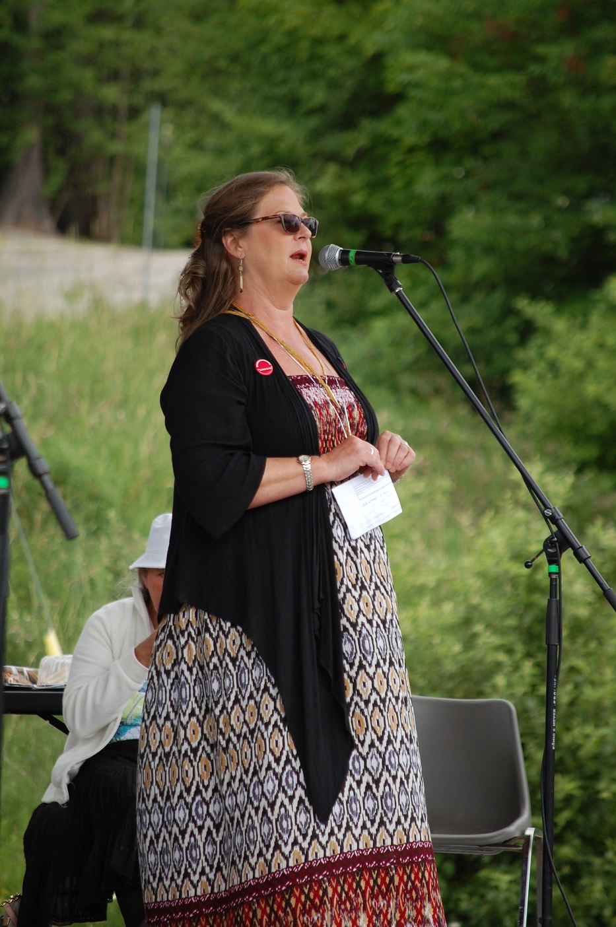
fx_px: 6945
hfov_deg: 5.1
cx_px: 308
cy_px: 464
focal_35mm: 270
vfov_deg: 7.6
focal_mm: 180
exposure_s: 1/500
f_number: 5.6
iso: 500
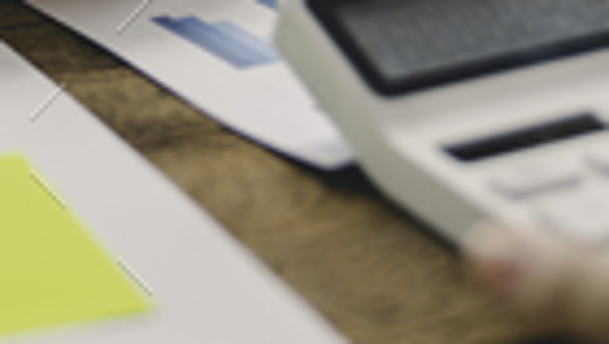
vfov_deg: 7.4
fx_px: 2570
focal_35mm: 159
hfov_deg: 13.3
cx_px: -17
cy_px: -307
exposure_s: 1/200
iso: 200
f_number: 2.8
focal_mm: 36
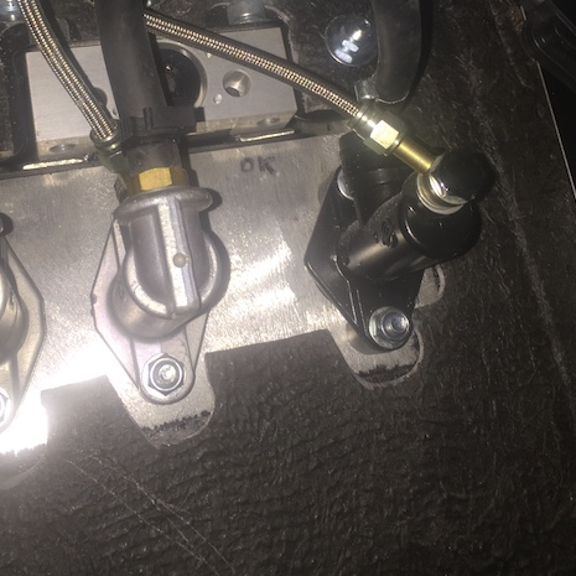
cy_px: 104
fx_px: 847
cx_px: 239
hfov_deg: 37.4
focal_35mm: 45
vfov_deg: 36.1
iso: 32
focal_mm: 4.15
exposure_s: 1/40
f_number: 2.2
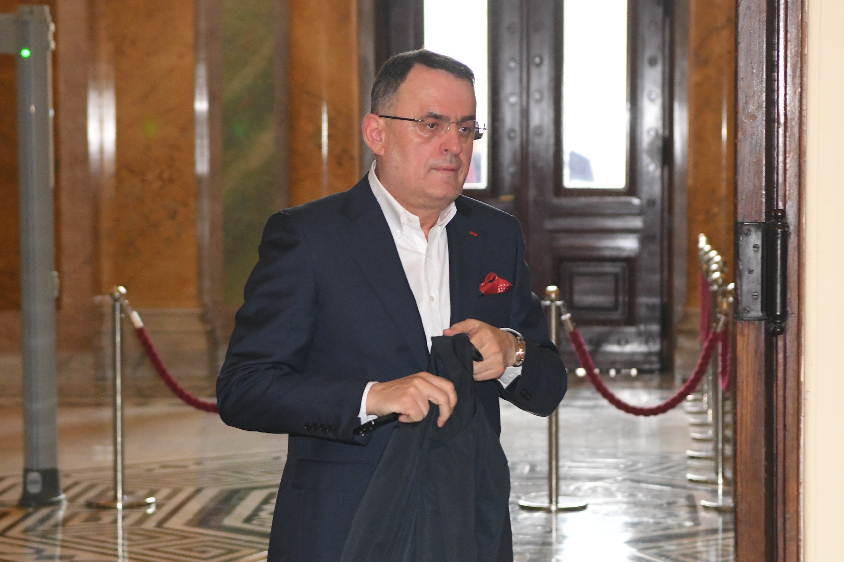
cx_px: 422
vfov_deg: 19.5
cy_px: 281
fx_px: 1641
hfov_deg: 28.8
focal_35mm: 70
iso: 3200
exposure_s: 1/200
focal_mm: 70
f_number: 4
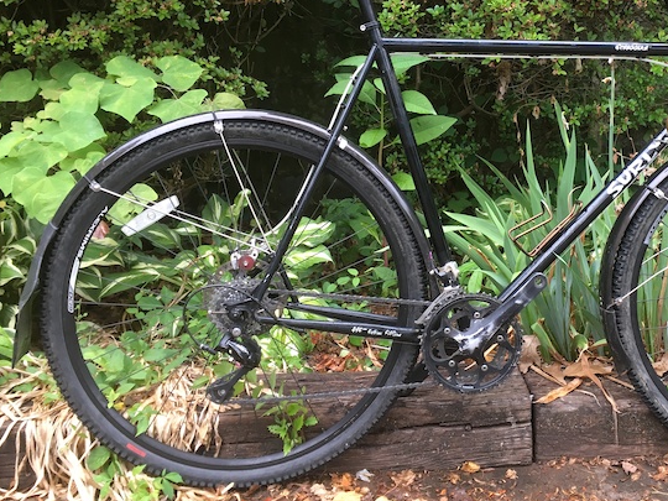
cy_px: 166
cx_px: 479
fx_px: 830
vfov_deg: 33.3
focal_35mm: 43
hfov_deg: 42.8
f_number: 2.2
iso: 25
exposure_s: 1/40
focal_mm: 4.15
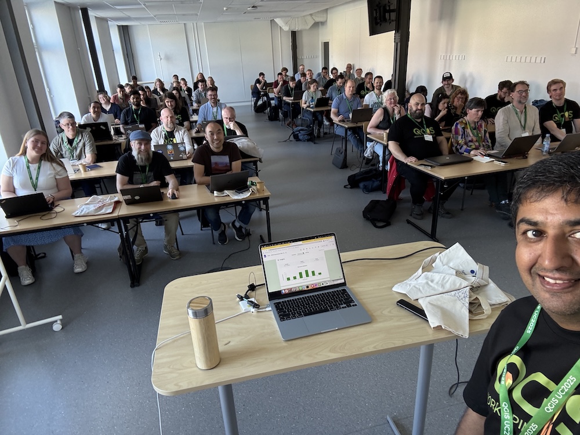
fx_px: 385
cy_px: 218
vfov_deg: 58.9
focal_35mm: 23
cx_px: 290
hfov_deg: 73.9
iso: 160
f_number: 1.9
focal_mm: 2.69
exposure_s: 1/60
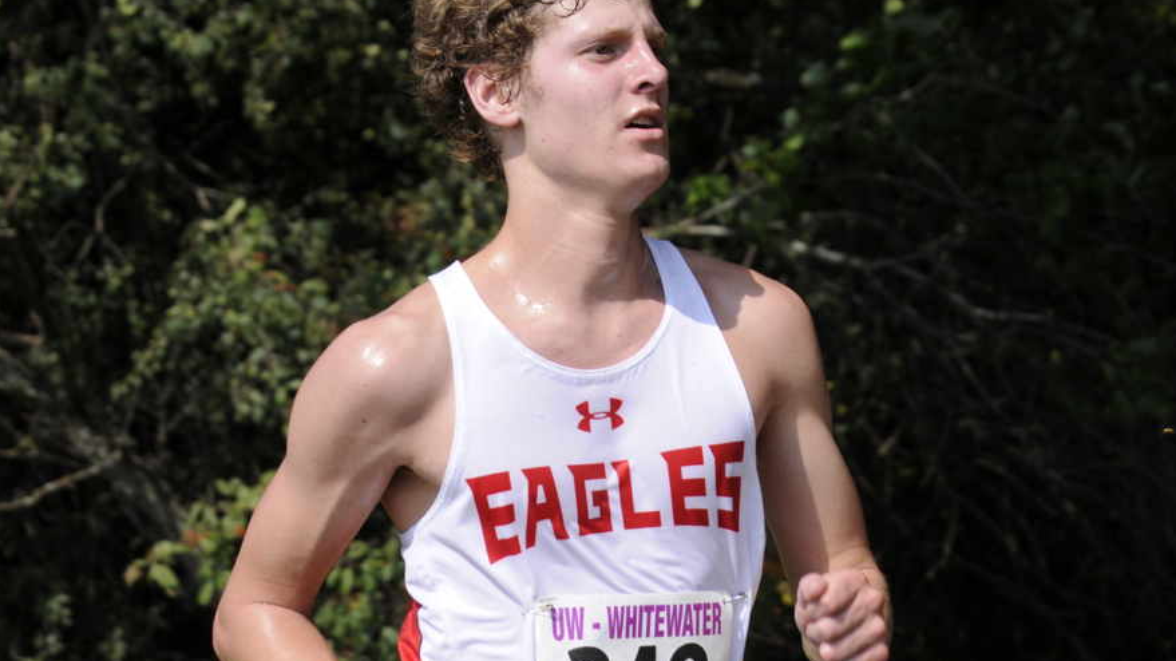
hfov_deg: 13.4
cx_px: 660
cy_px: 360
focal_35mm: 160
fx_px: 4988
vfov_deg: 7.6
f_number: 6.7
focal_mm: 70
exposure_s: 1/750
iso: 200
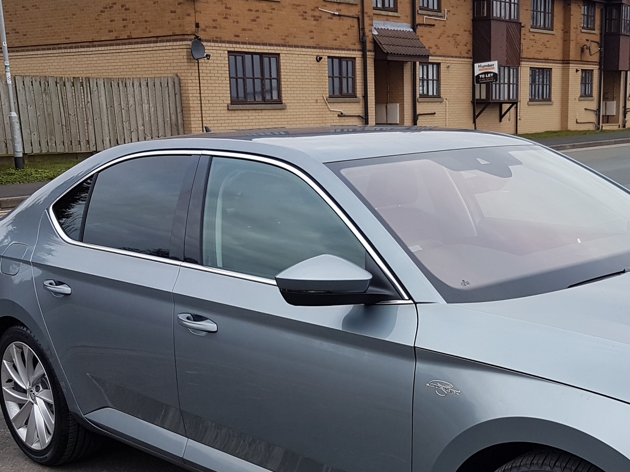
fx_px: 892
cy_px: 327
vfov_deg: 29.4
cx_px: 467
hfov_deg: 38.0
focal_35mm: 49
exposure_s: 1/526
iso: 40
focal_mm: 4.2
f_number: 1.7
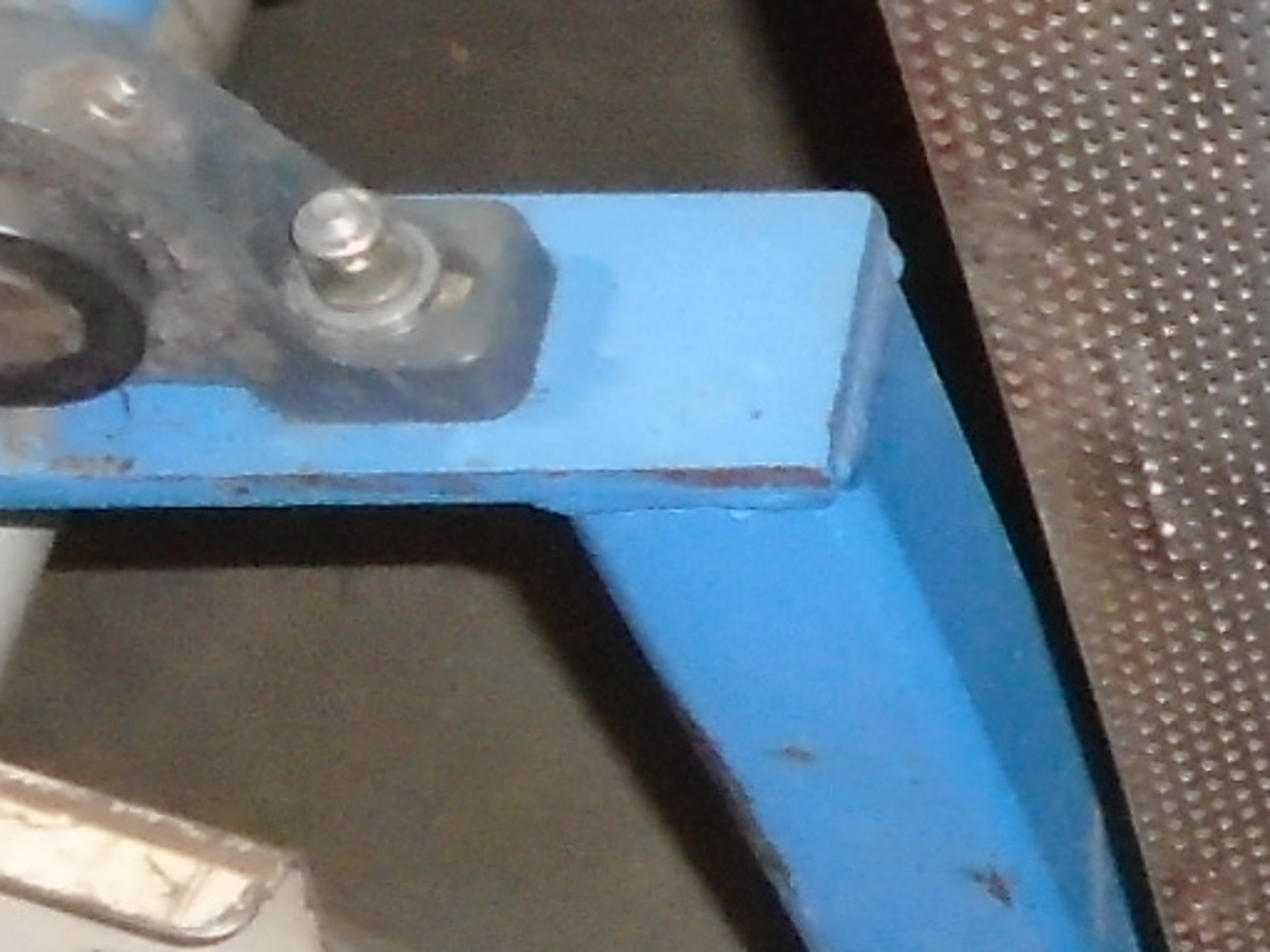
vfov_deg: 11.2
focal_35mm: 132
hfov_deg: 12.4
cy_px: 611
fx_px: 4842
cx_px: 2873
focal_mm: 4.6
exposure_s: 1/30
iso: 400
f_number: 3.2
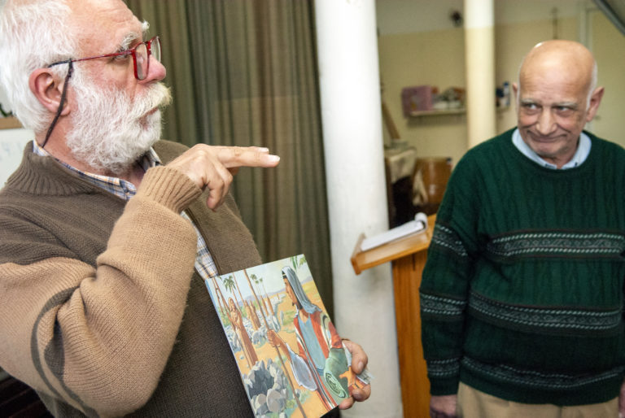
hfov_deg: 42.3
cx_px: 312
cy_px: 209
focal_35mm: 46
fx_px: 808
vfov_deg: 29.0
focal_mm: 31
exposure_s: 1/80
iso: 800
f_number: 4
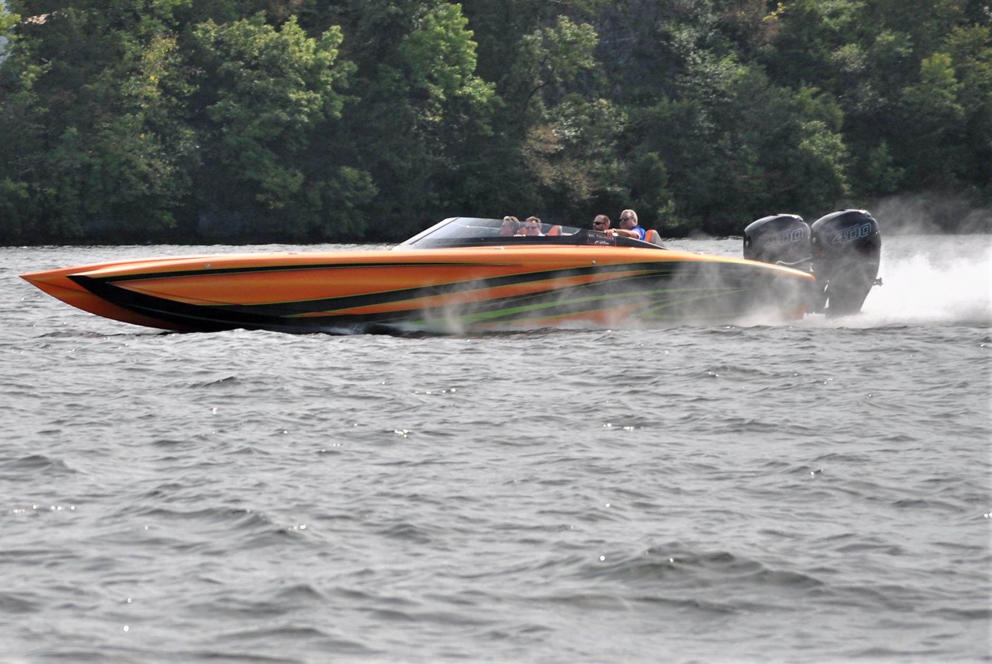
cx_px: 496
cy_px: 332
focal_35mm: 129
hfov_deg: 15.9
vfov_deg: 10.7
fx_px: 3559
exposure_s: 1/1000
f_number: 4.2
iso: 125
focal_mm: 86
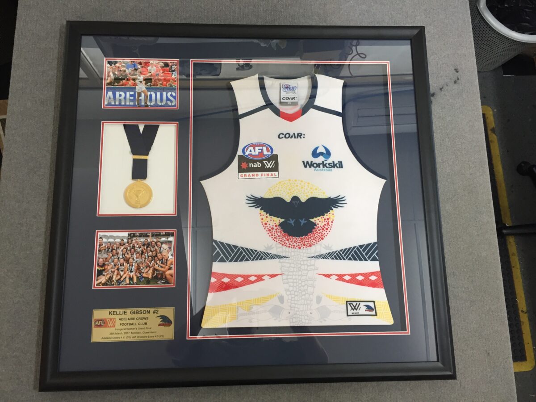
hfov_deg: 61.7
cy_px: 201
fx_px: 449
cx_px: 268
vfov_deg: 48.2
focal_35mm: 29
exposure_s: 1/33
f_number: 2.2
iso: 100
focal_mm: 4.15
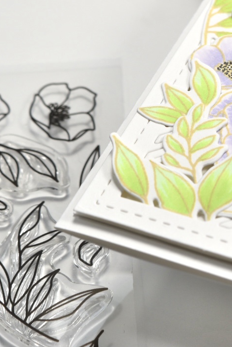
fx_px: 2813
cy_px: 93
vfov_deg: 7.1
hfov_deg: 4.7
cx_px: 388
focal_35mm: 291
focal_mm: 85
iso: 100
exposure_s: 1/250
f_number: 8
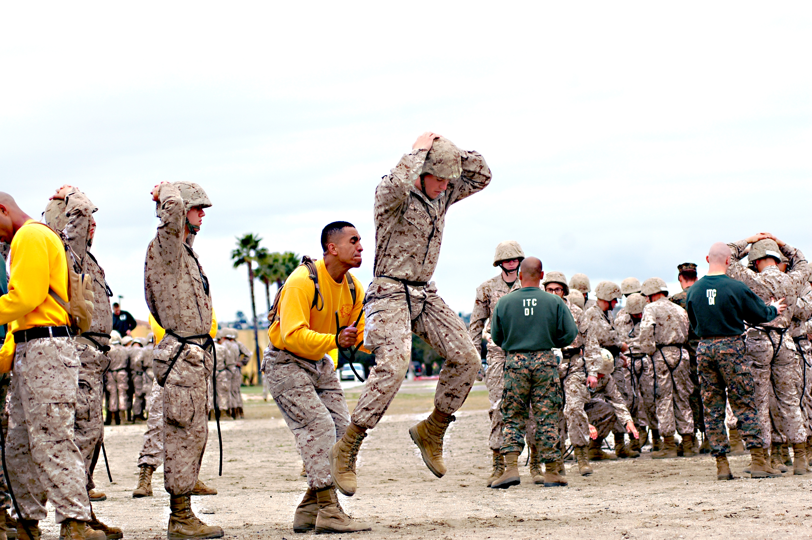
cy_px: 270
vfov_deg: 11.4
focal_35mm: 120
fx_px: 2704
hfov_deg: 17.1
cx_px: 406
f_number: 5
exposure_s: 1/500
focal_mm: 80
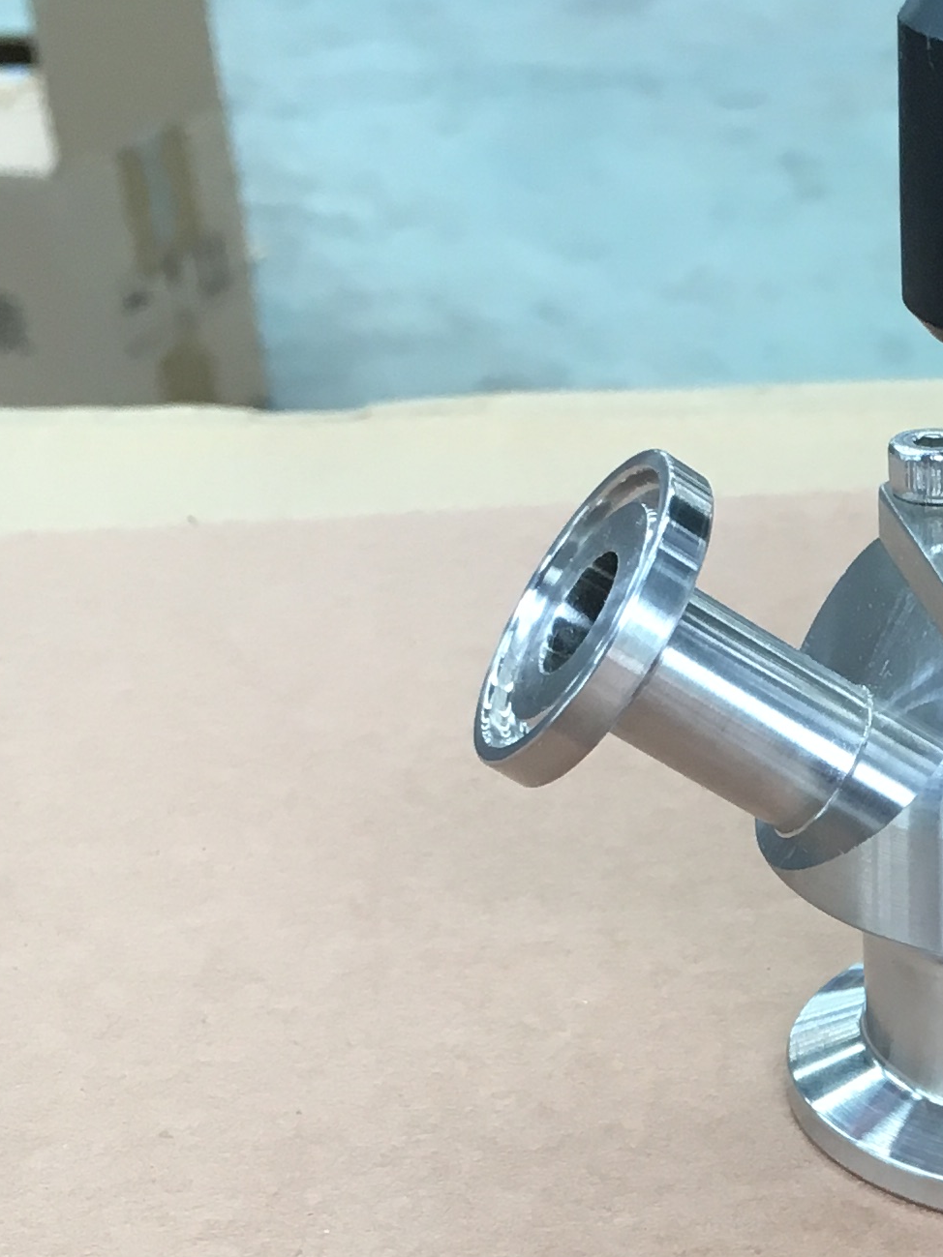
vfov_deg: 20.9
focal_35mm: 90
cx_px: 1182
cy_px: 1330
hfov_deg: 15.7
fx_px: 3270
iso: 32
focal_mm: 4.15
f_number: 2.2
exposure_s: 1/33
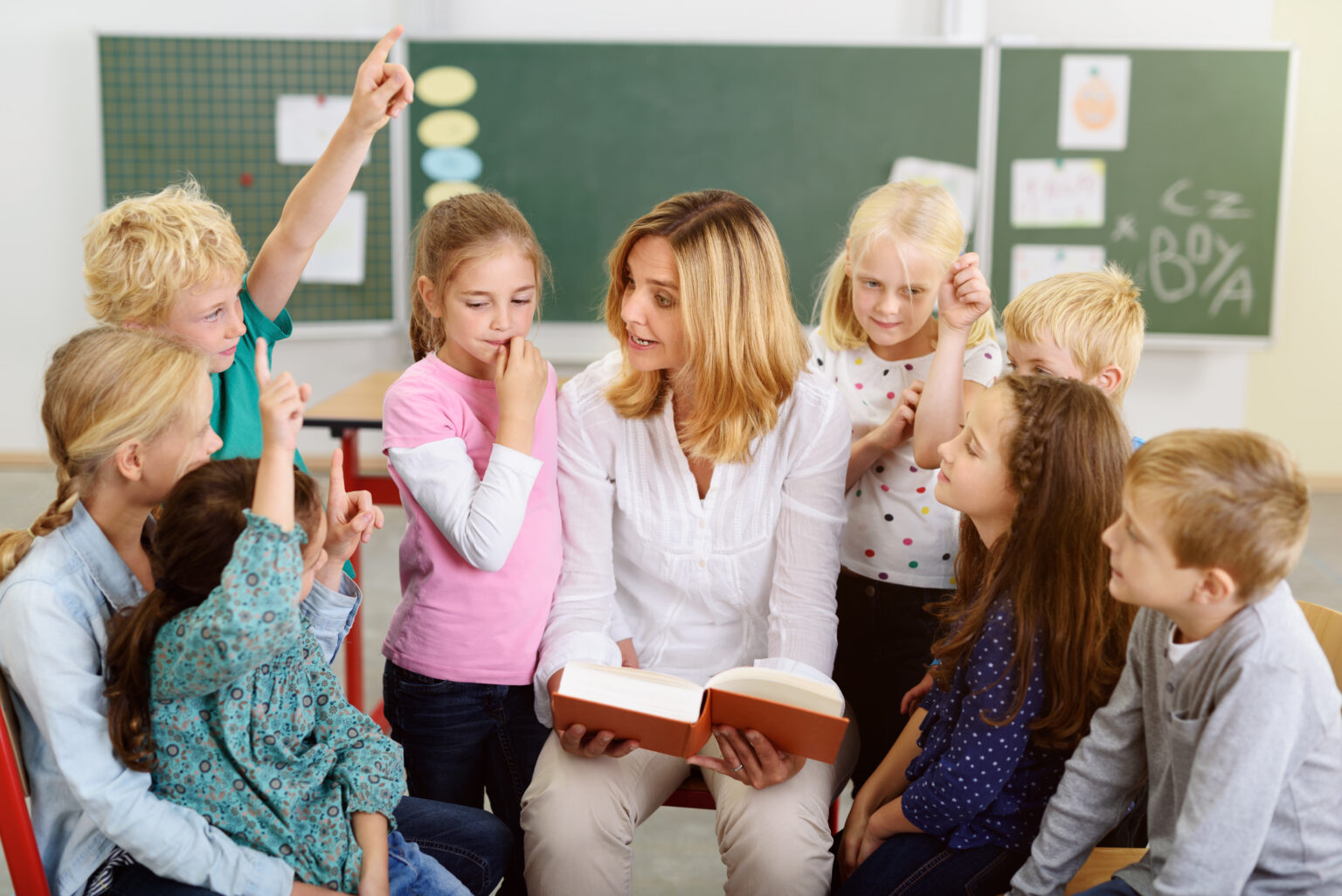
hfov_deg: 39.6
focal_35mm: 50
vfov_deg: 27.0
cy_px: 448
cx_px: 671
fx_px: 1864
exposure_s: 1/200
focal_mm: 50
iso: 64
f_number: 2.2
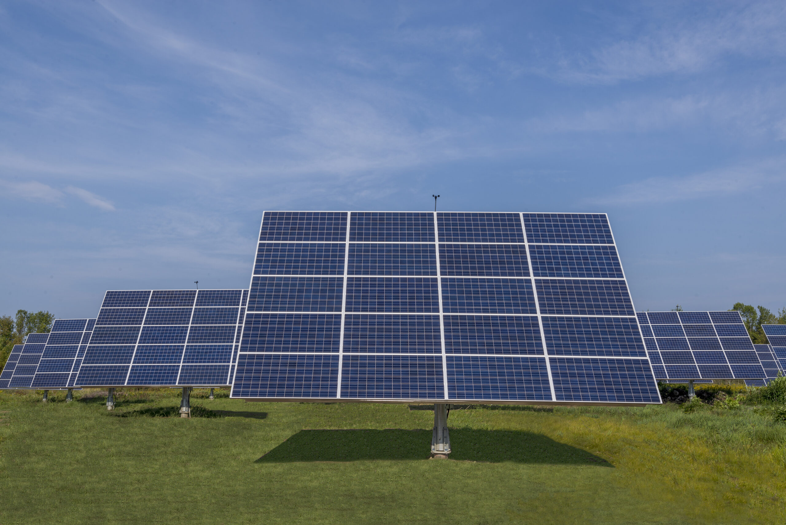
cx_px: 393
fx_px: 699
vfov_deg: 41.2
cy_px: 262
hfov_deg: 58.7
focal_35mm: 32
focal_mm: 32
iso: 100
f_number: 16
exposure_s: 1/60
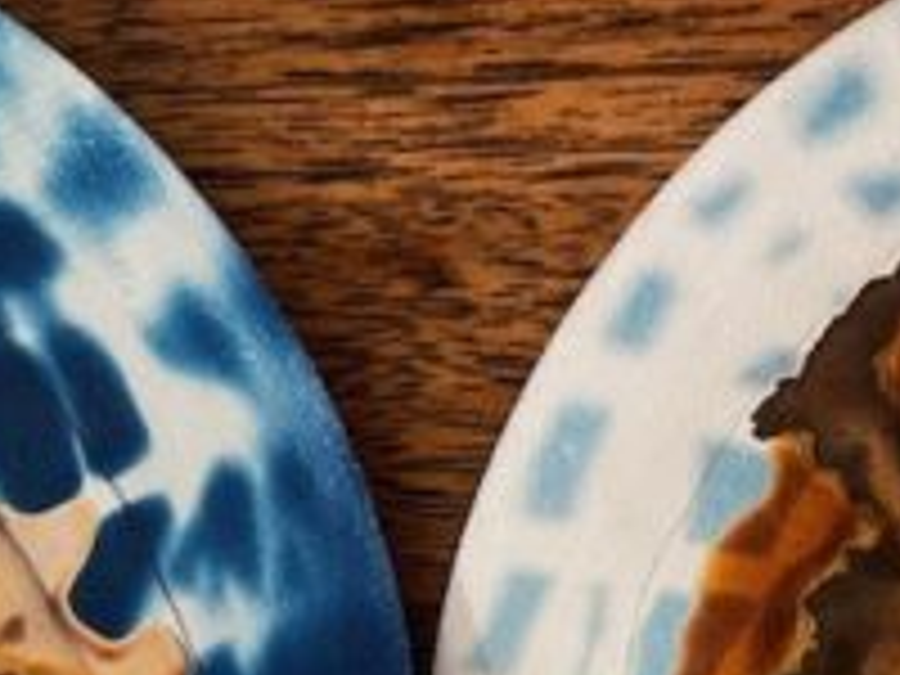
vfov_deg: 21.3
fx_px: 1690
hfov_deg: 29.8
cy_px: 767
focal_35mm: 65
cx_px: 446
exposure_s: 1/30
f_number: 1.6
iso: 640
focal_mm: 4.2
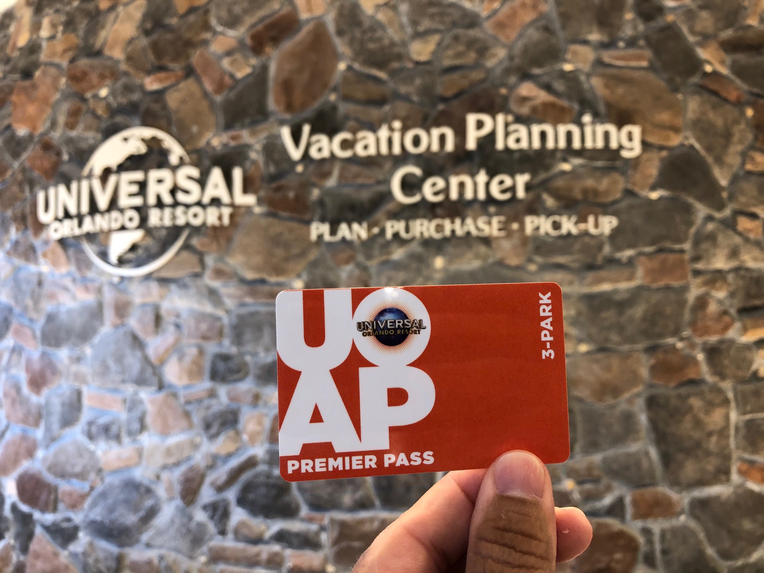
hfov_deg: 63.4
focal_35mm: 28
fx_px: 618
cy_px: 286
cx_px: 382
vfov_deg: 49.7
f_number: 1.8
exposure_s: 1/17
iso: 40
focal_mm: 3.99
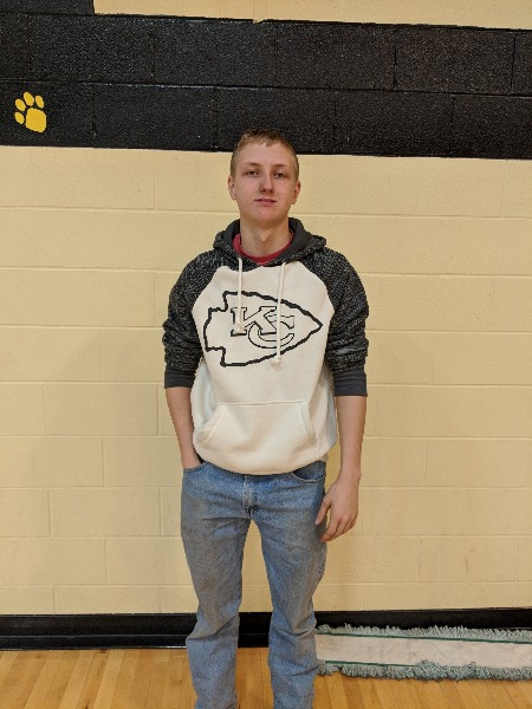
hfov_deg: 51.4
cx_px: 266
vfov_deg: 65.3
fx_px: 553
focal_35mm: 27
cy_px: 354
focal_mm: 4.44
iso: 200
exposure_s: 1/60
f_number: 1.8
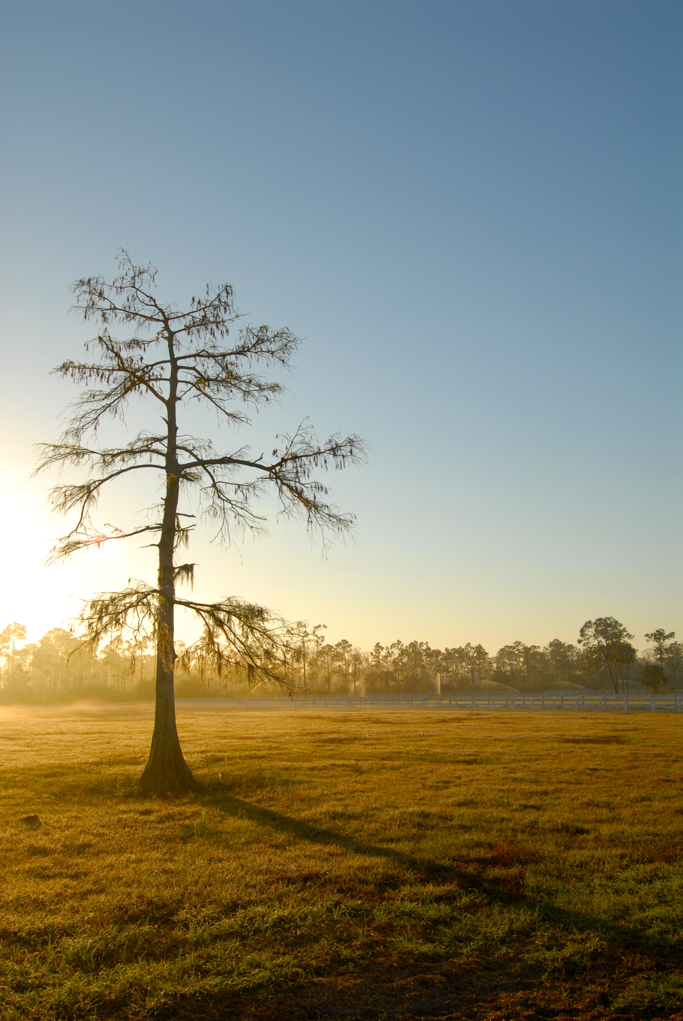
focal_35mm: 33
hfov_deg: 40.1
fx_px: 936
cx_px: 342
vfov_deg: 57.2
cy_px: 510
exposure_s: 1/200
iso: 100
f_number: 7.1
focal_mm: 22
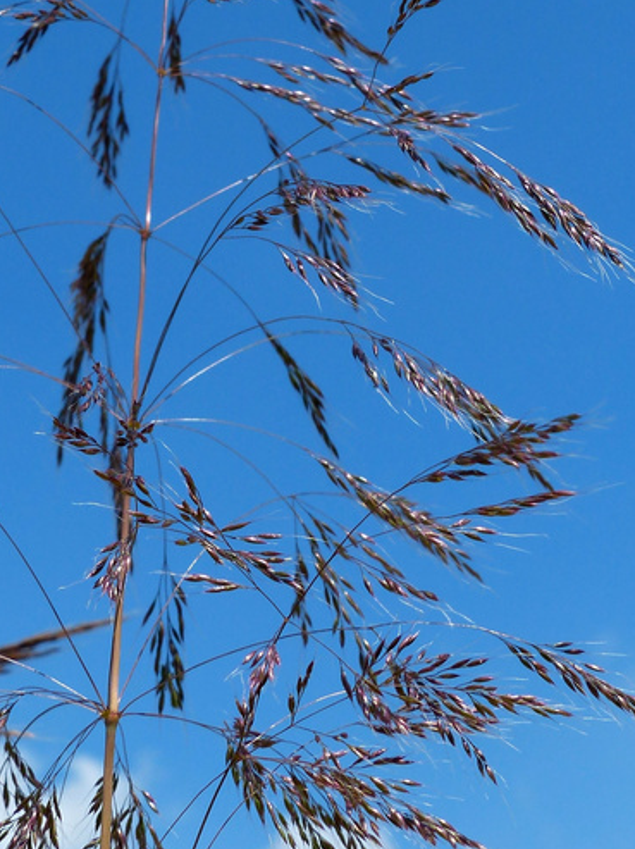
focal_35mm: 114
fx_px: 2792
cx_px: 167
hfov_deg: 12.9
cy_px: 276
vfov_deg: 17.2
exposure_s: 1/1000
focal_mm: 9.4
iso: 100
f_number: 4
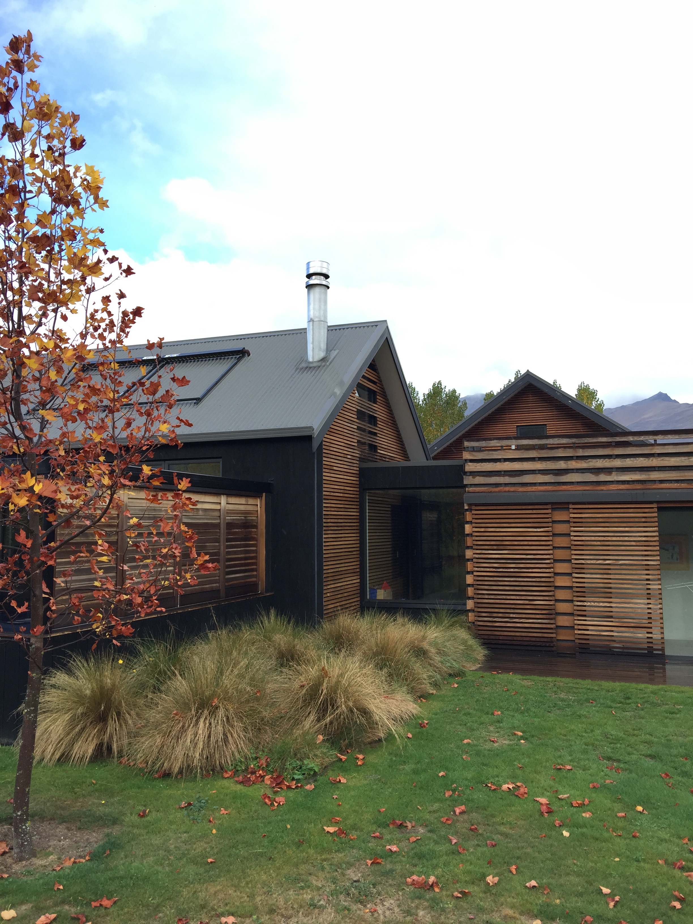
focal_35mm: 29
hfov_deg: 48.2
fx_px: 774
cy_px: 462
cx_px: 346
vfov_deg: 61.7
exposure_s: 1/388
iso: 32
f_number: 2.2
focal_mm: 4.15
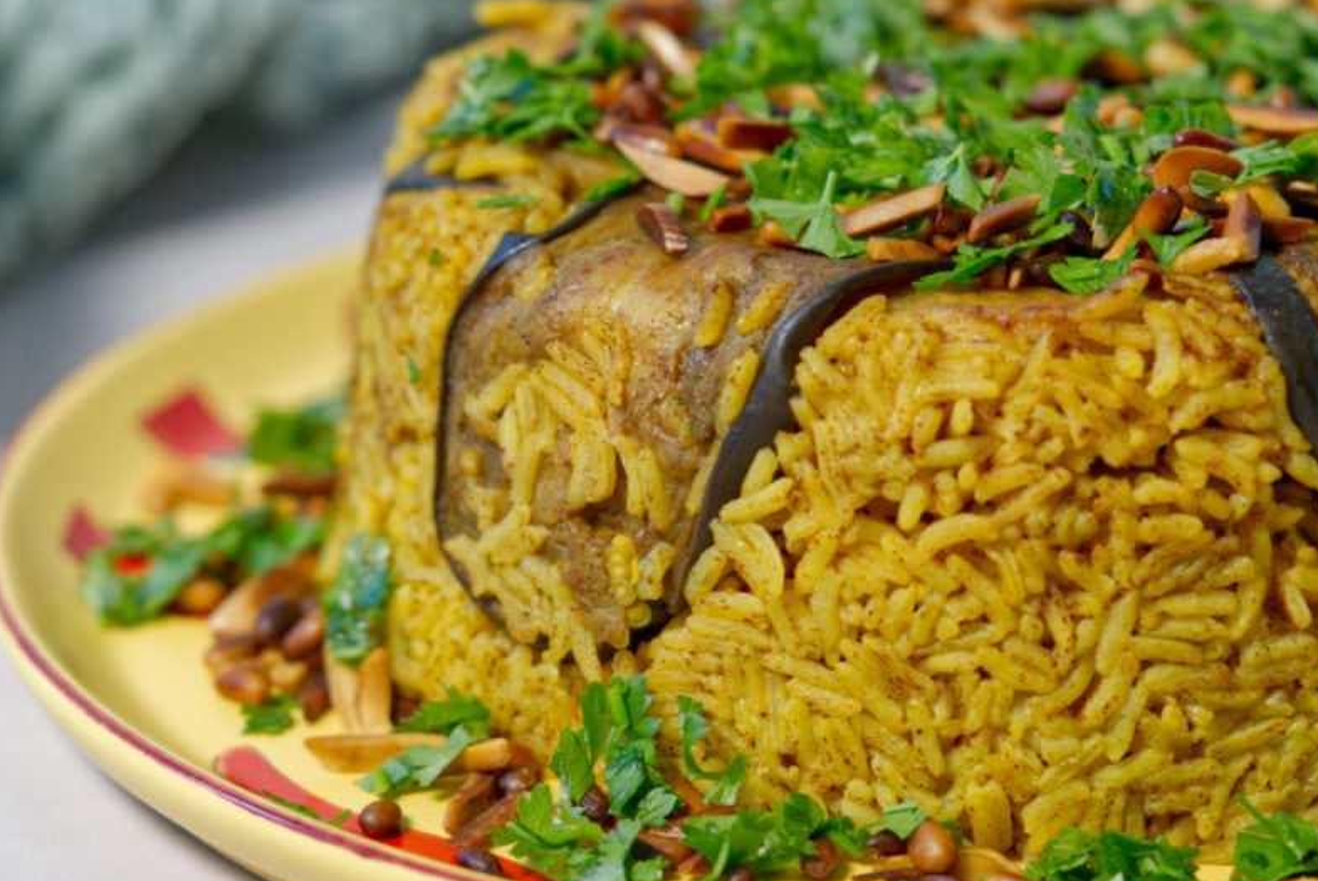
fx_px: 6449
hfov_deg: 11.7
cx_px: 584
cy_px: 507
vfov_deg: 7.8
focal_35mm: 176
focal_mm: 90
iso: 640
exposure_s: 1/125
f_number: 3.2
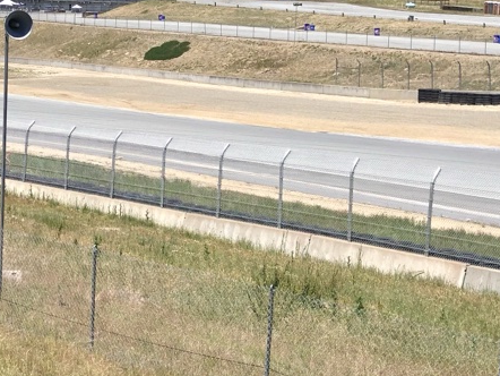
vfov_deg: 19.3
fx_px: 1098
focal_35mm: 76
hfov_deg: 25.2
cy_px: 121
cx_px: 103
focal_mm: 4
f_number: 1.8
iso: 20
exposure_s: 1/2088
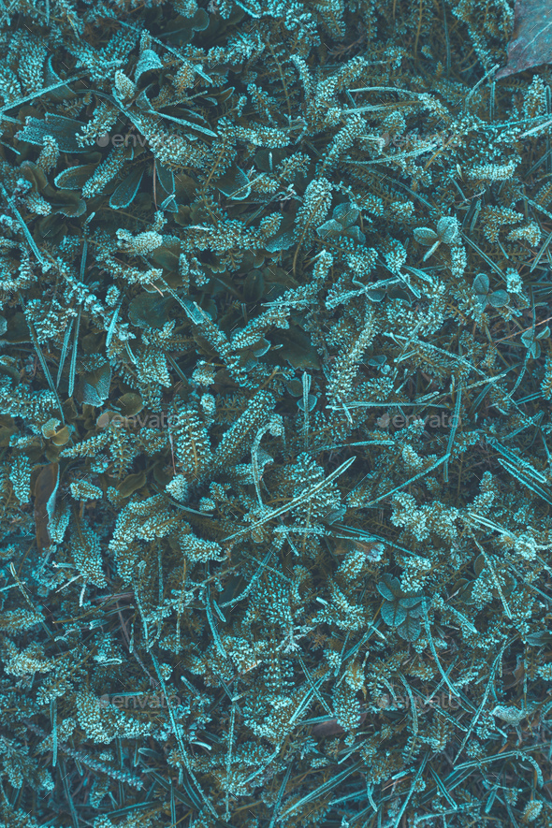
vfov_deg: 28.8
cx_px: 276
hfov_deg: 19.5
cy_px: 414
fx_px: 1610
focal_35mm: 70
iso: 280
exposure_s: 1/100
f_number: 7.1
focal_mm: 70
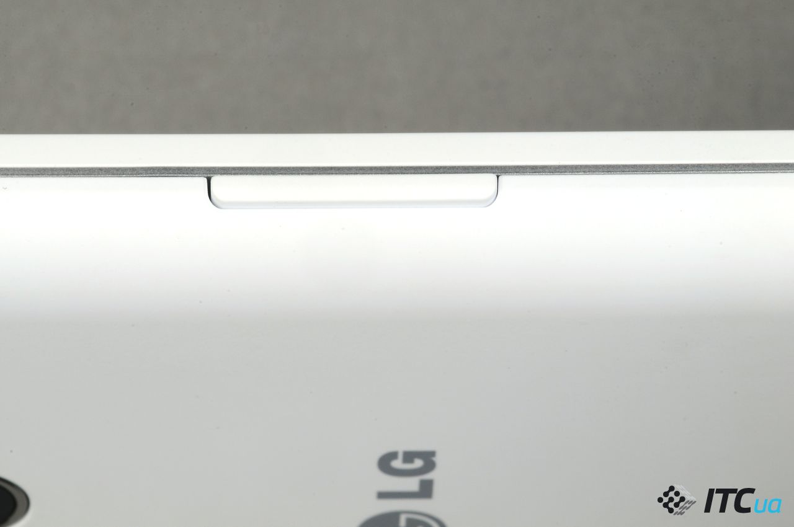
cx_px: 397
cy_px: 264
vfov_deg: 8.7
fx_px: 3469
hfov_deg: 13.1
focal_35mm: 158
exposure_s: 1/100
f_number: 32
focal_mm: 105
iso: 200
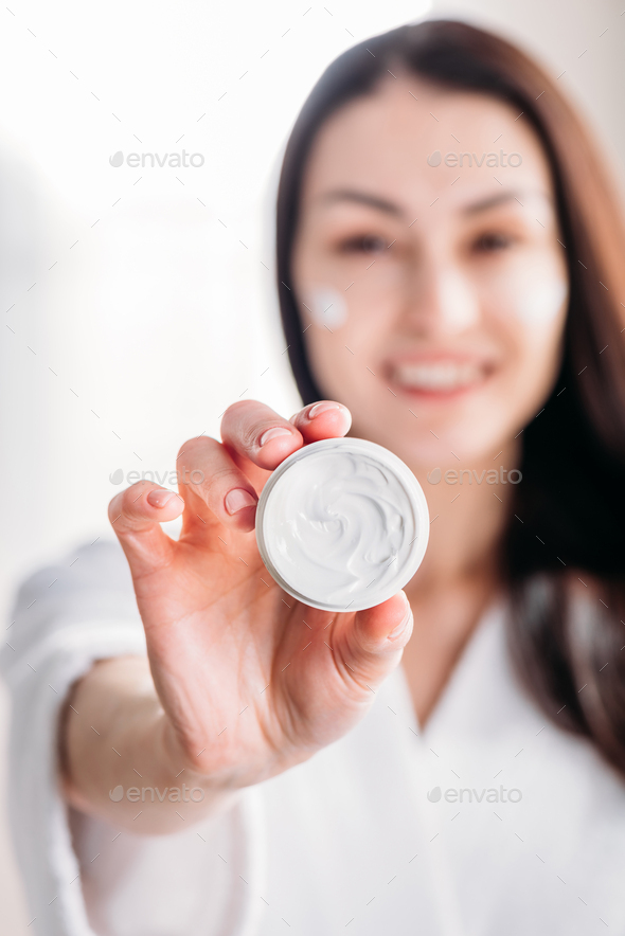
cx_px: 312
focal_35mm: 105
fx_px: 2732
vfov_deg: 19.5
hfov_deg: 13.1
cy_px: 468
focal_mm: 105
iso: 80
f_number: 5.6
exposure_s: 1/250
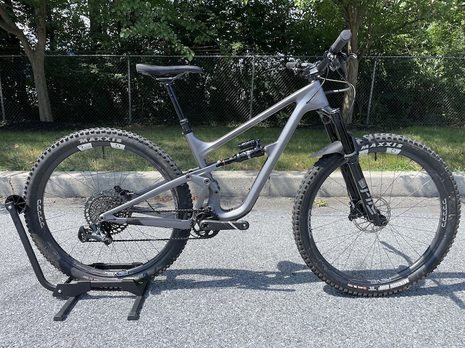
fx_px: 349
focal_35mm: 26
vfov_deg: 53.1
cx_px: 232
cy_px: 174
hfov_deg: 67.3
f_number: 1.6
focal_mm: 4.2
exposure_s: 1/1072
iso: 32
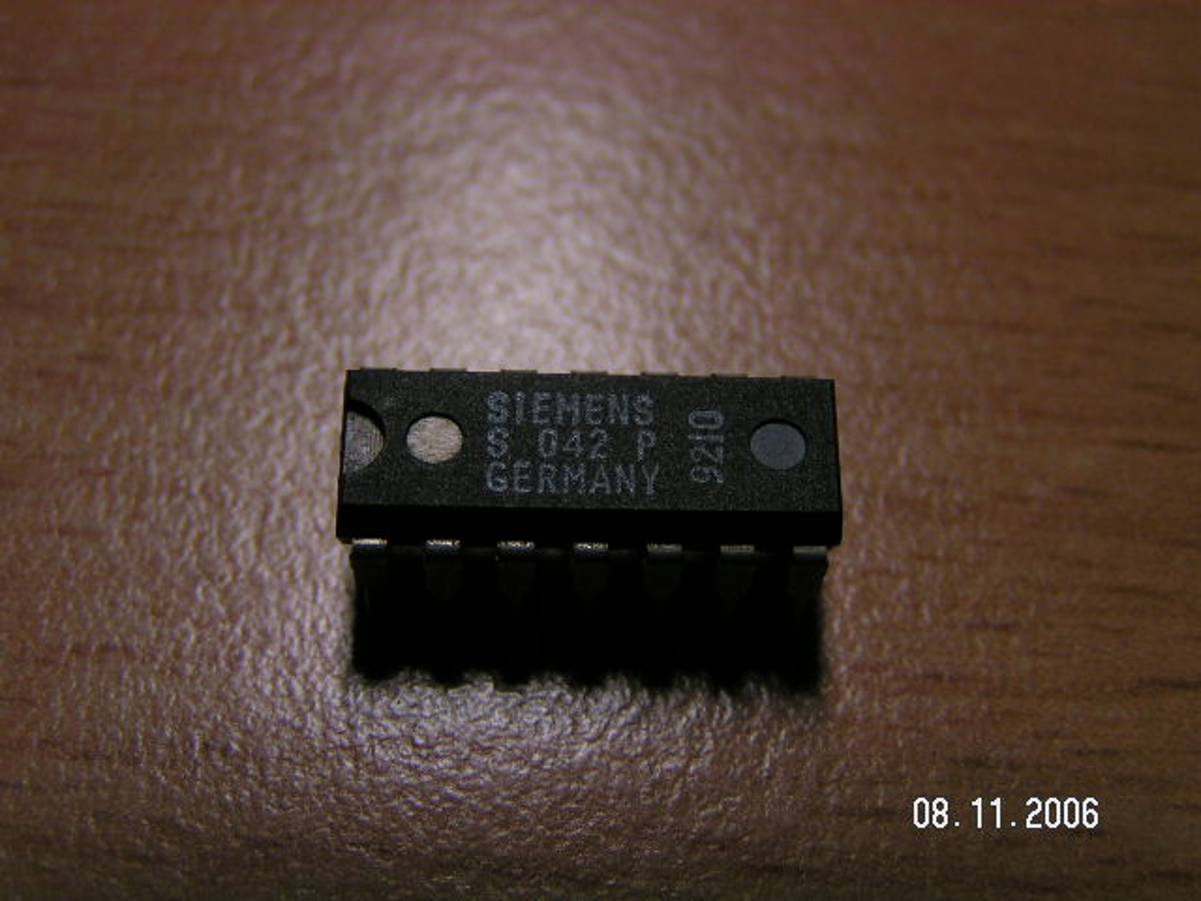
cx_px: 600
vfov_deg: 23.3
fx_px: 2186
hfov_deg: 30.7
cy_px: 450
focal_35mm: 63
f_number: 3.2
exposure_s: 1/125
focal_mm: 9.7
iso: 80
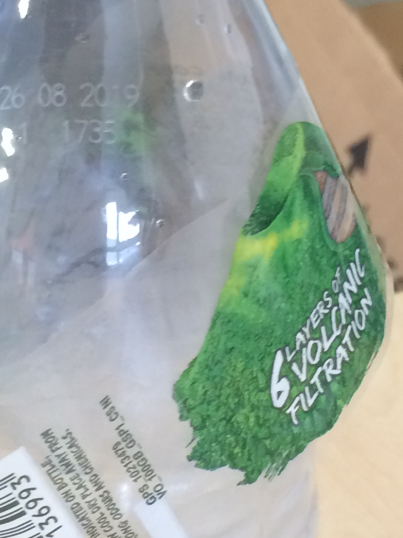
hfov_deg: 16.0
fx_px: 1428
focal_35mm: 92
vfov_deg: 21.3
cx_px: 85
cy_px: 289
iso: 160
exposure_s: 1/33
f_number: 2.2
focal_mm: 4.15
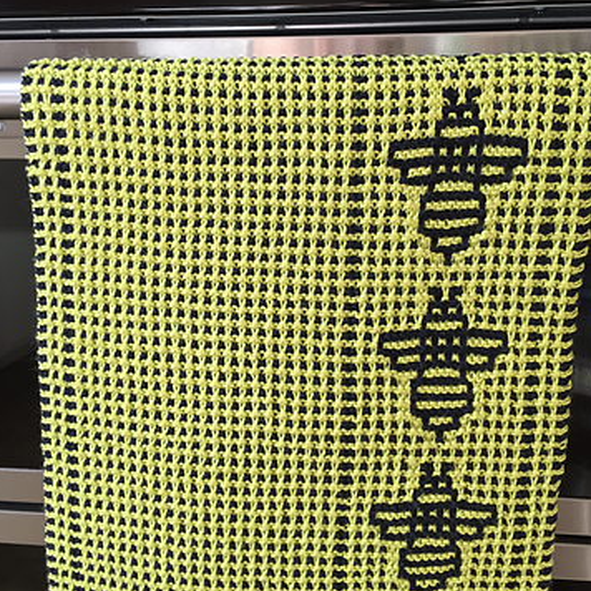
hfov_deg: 46.0
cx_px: 300
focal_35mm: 36
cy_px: 259
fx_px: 695
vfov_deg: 46.0
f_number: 2.2
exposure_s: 1/30
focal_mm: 4.15
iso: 32
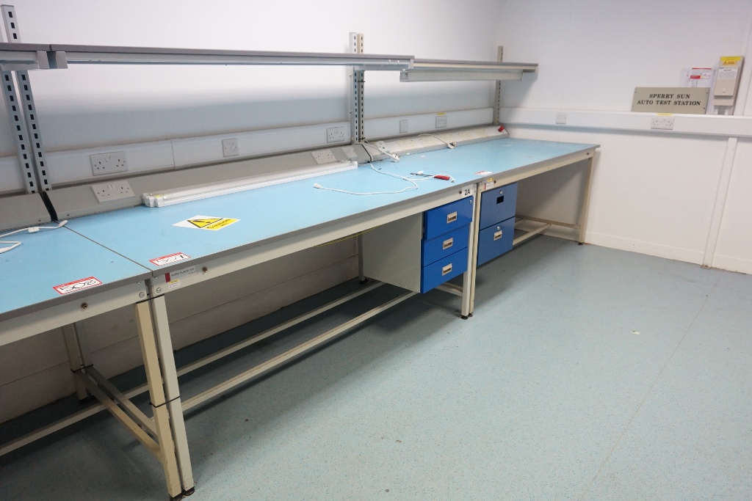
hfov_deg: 73.7
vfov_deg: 53.1
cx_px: 376
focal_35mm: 24
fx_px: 501
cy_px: 250
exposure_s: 1/160
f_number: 4
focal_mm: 16
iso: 1250
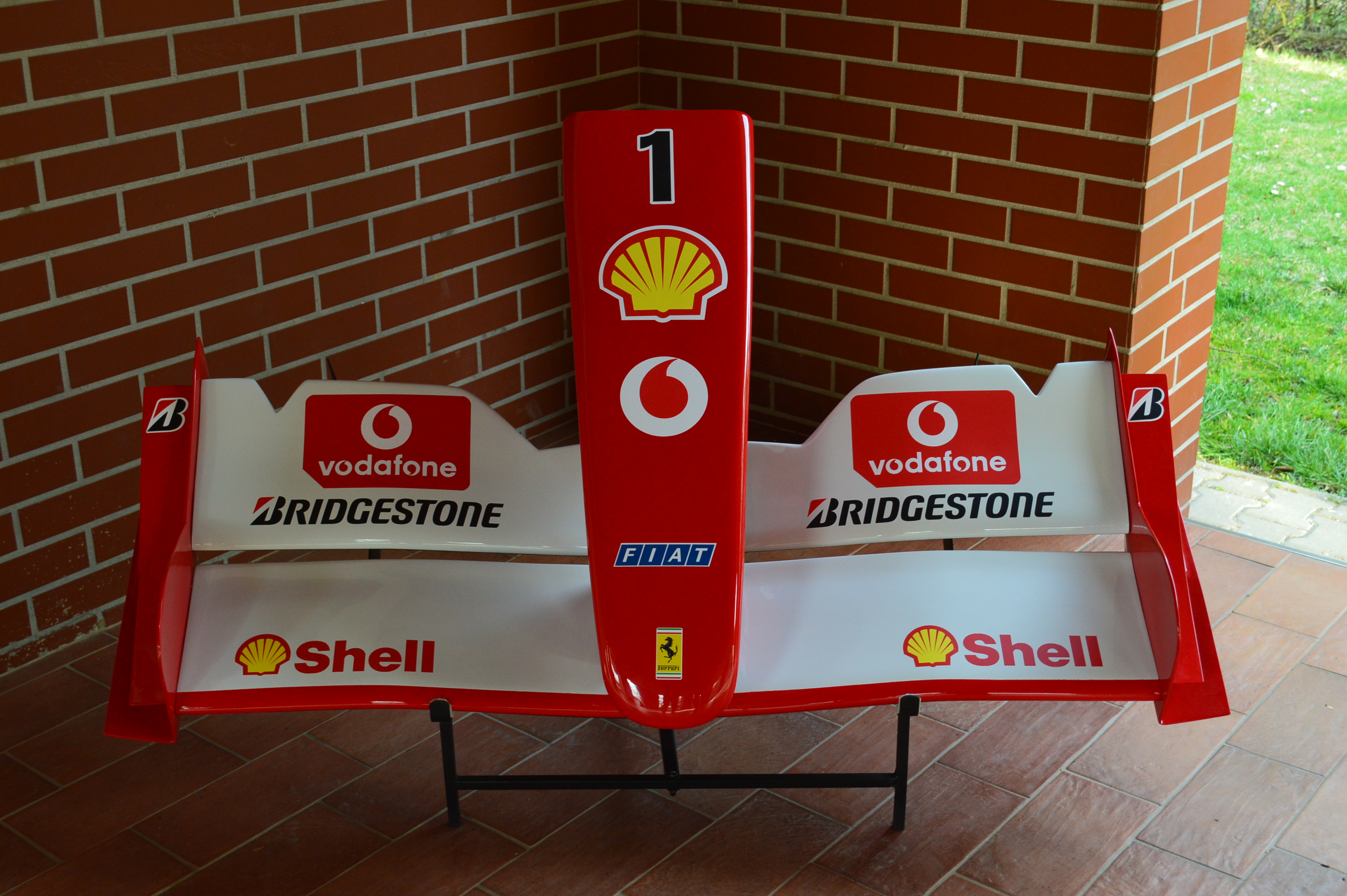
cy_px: 448
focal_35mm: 45
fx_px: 1682
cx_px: 674
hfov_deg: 43.6
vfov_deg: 29.8
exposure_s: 1/60
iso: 800
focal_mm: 30
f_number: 6.3
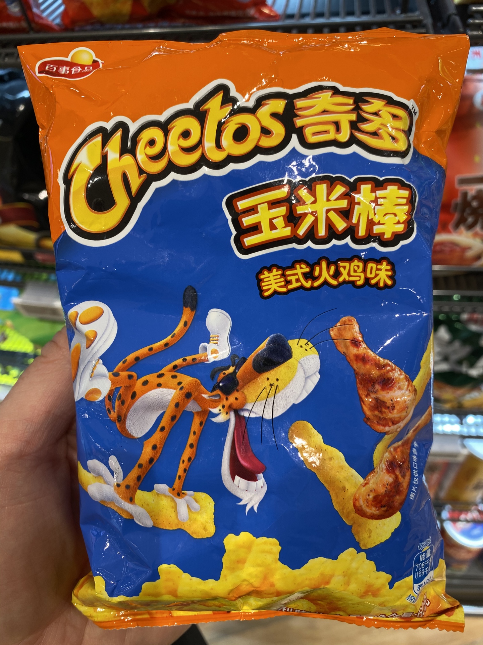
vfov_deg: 67.3
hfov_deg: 53.1
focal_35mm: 26
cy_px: 322
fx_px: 484
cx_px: 242
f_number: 1.8
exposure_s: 1/100
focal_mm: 4.25
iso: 80
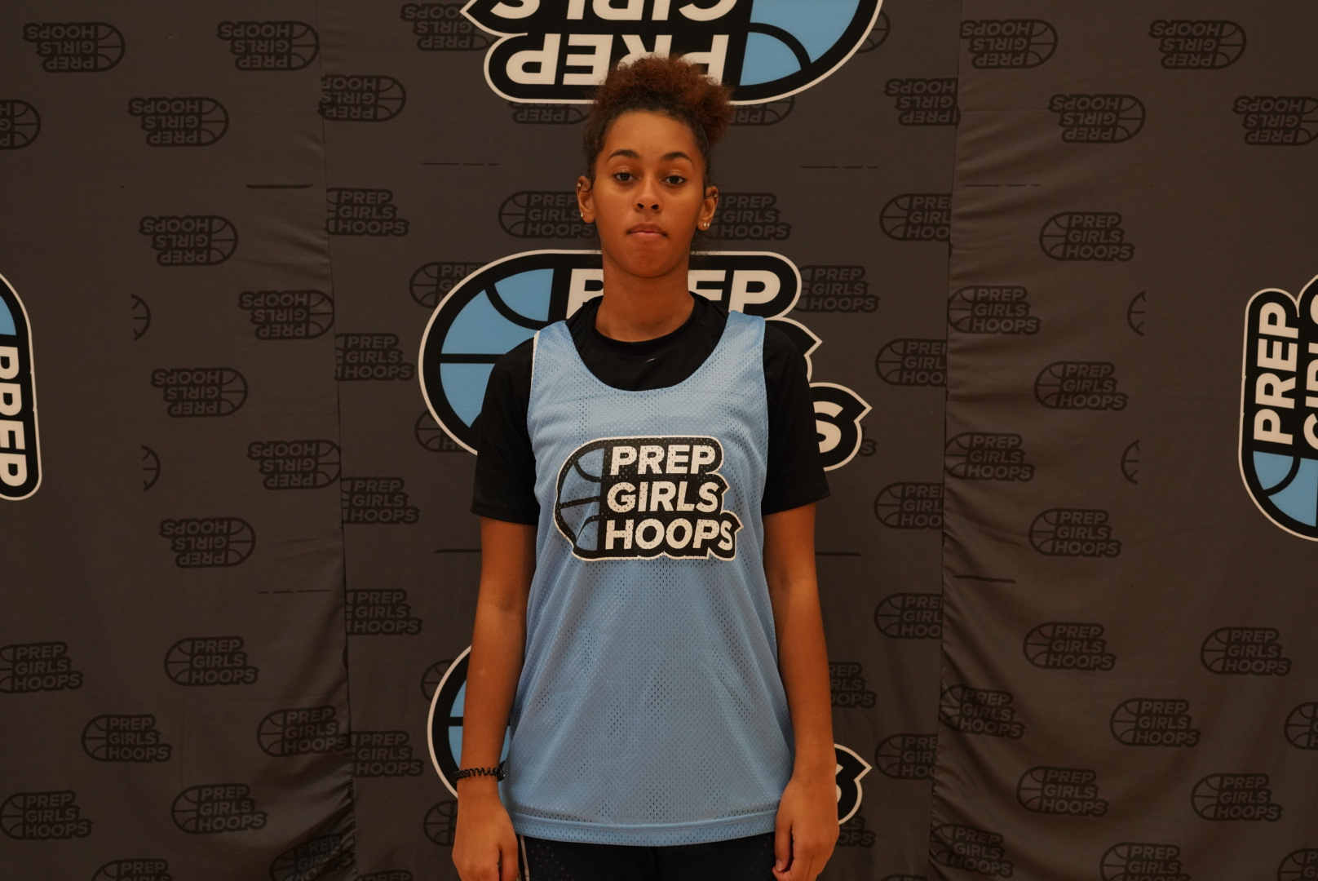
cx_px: 659
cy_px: 440
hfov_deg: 39.6
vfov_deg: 27.0
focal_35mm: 50
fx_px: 1832
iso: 2000
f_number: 5.6
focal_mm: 50
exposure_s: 1/200
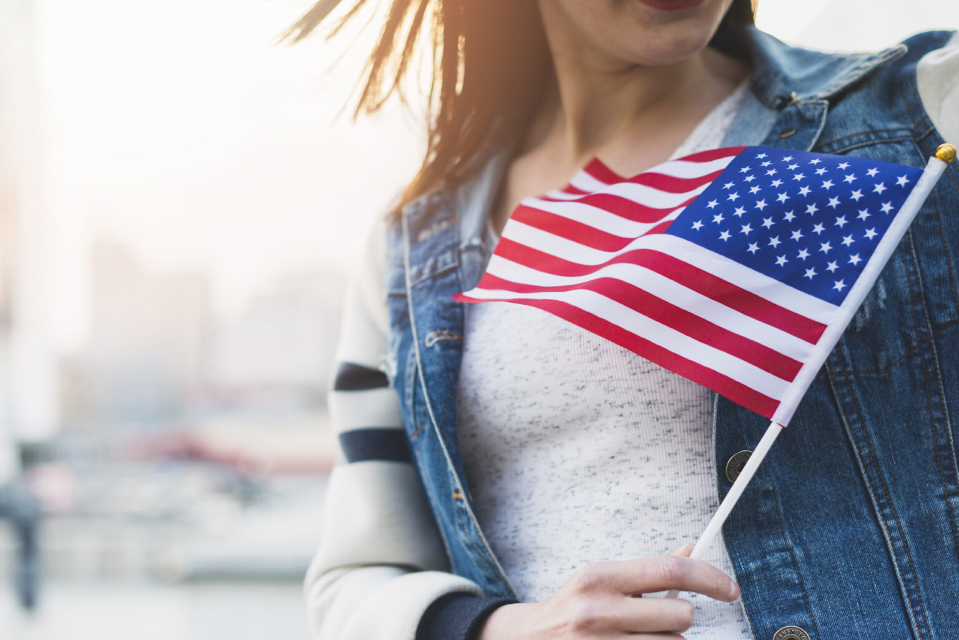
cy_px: 320
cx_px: 480
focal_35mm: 50
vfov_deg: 27.0
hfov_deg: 39.6
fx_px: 1332
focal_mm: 50
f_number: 2.5
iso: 250
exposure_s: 1/500
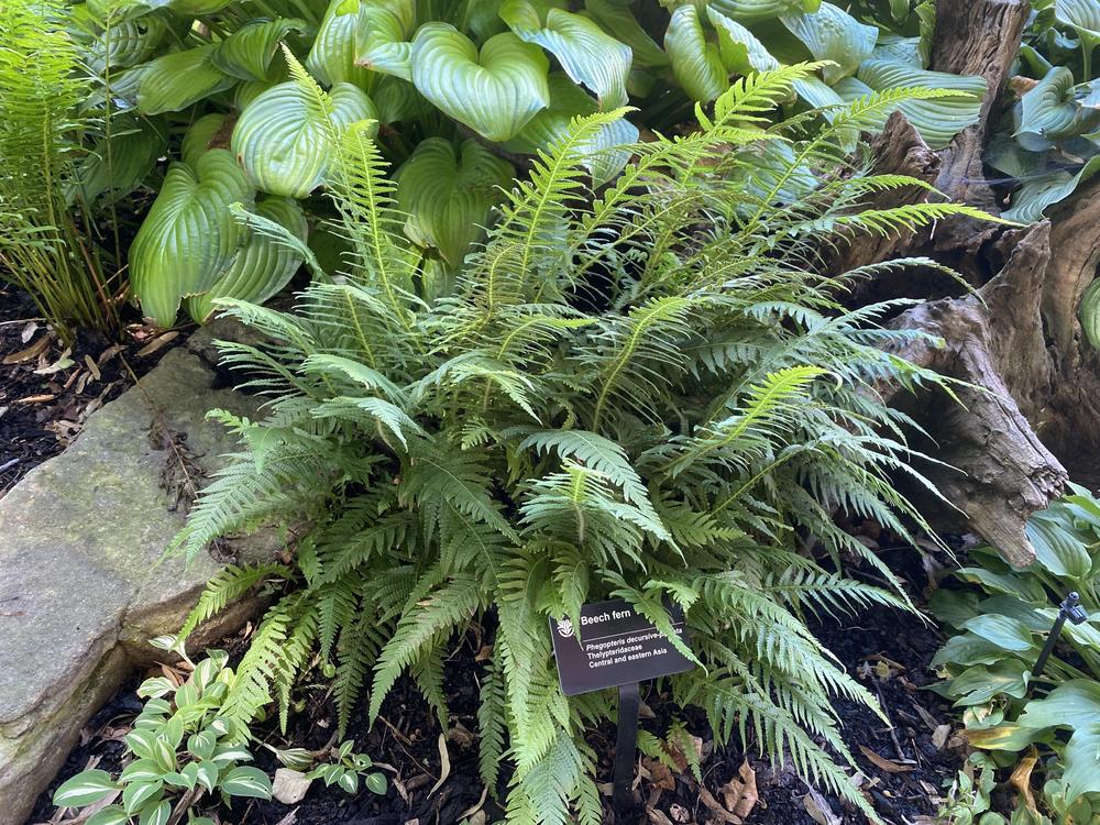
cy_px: 412
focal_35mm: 26
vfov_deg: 53.1
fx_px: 826
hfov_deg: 67.3
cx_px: 550
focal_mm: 4.25
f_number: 1.8
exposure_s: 1/113
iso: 125
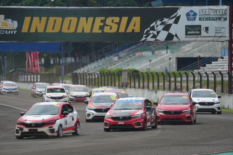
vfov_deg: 3.4
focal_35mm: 400
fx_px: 2588
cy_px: 78
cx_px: 116
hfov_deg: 5.2
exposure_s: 1/8000
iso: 800
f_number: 5.6
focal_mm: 400
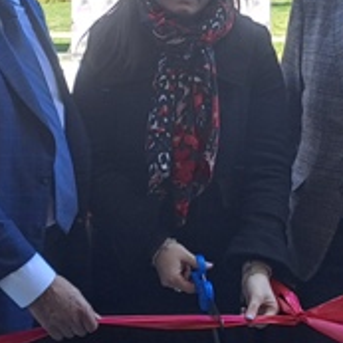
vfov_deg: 16.9
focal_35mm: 102
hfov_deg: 17.0
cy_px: 50
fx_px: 1143
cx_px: 244
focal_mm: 4.65
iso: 32
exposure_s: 1/266
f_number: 1.8
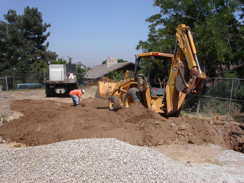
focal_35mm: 38
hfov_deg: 49.0
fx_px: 268
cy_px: 92
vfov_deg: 37.7
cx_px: 122
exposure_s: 1/350
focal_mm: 7.8
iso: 100
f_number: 8
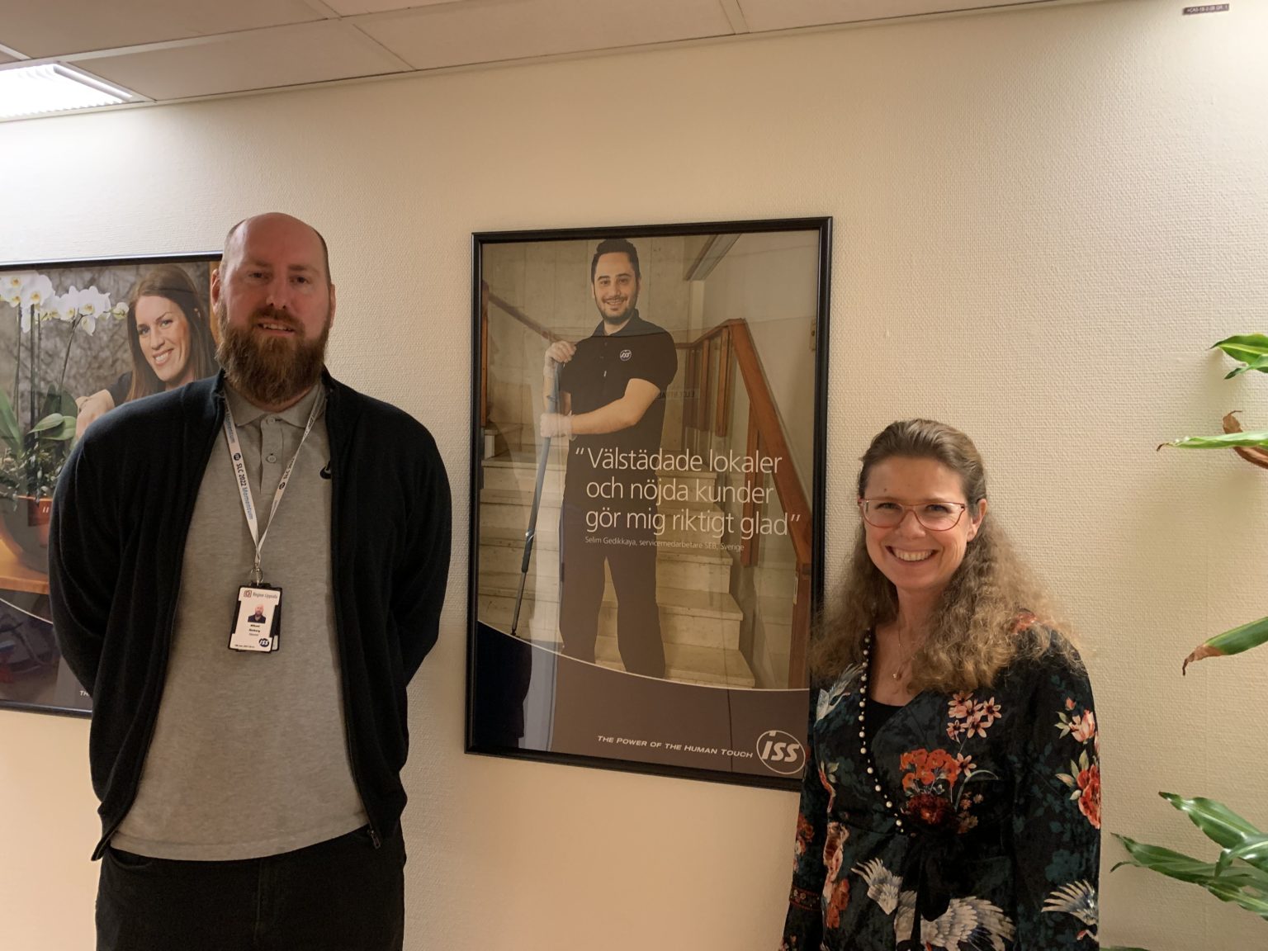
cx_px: 634
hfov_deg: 67.3
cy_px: 476
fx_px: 952
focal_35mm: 26
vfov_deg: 53.1
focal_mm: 4.25
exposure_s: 1/33
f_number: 1.8
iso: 400
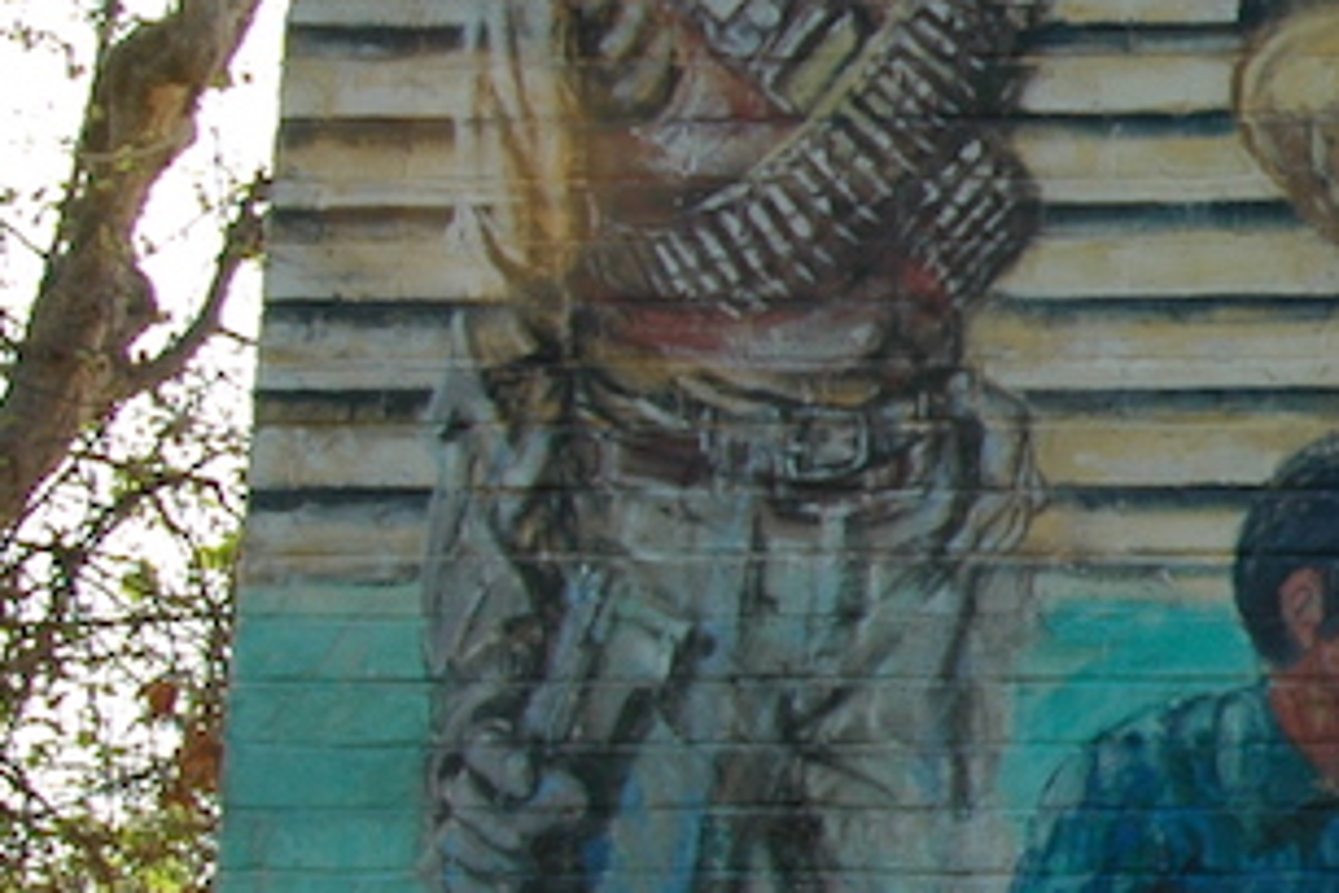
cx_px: 2450
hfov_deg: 13.1
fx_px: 5244
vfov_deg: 9.7
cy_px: 503
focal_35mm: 141
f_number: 6.3
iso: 200
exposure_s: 1/160
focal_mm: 24
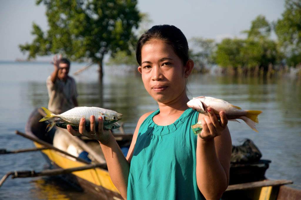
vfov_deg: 12.6
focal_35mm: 108
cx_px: 150
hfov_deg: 18.9
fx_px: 902
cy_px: 100
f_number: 5.6
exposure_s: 1/800
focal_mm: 72
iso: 200
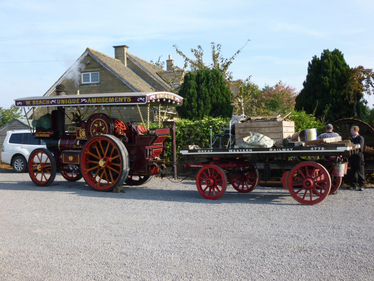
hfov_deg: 42.1
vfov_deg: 32.2
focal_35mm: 45
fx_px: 486
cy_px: 140
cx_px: 187
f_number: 3.9
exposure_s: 1/320
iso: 100
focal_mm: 8
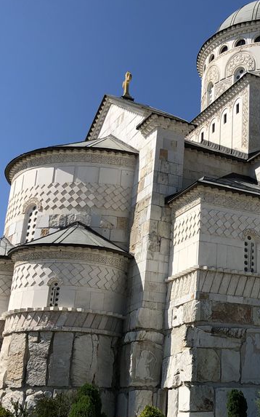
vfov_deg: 38.2
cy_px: 194
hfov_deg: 22.9
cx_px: 290
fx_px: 601
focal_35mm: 53
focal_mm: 4
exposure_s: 1/2667
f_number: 1.8
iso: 20
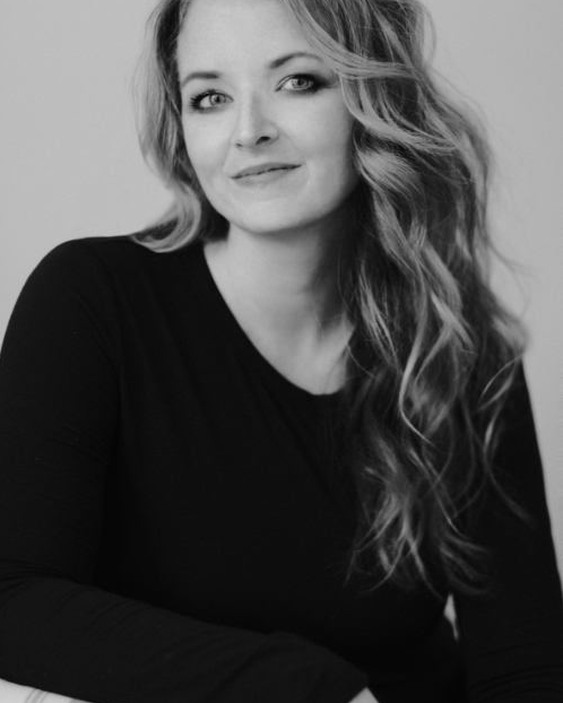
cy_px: 346
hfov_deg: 16.2
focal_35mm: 95
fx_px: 1978
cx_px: 282
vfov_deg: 20.2
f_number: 1.2
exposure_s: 1/250
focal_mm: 56
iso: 400
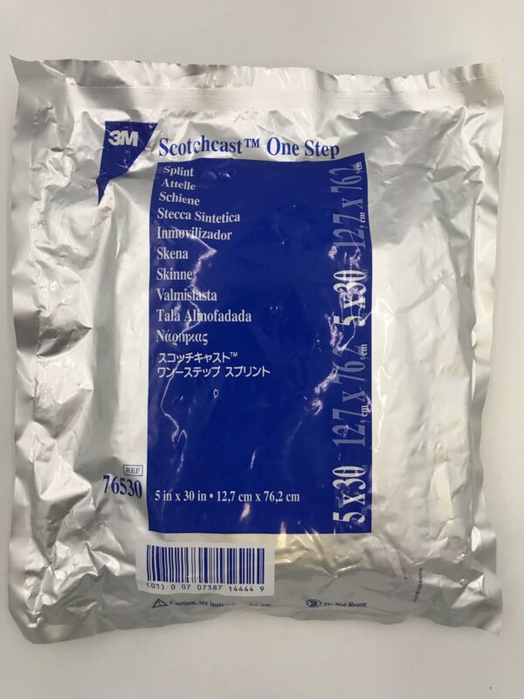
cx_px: 262
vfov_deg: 63.4
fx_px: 565
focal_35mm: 28
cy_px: 350
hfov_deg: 49.7
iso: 25
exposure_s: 1/40
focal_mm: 3.99
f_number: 1.8
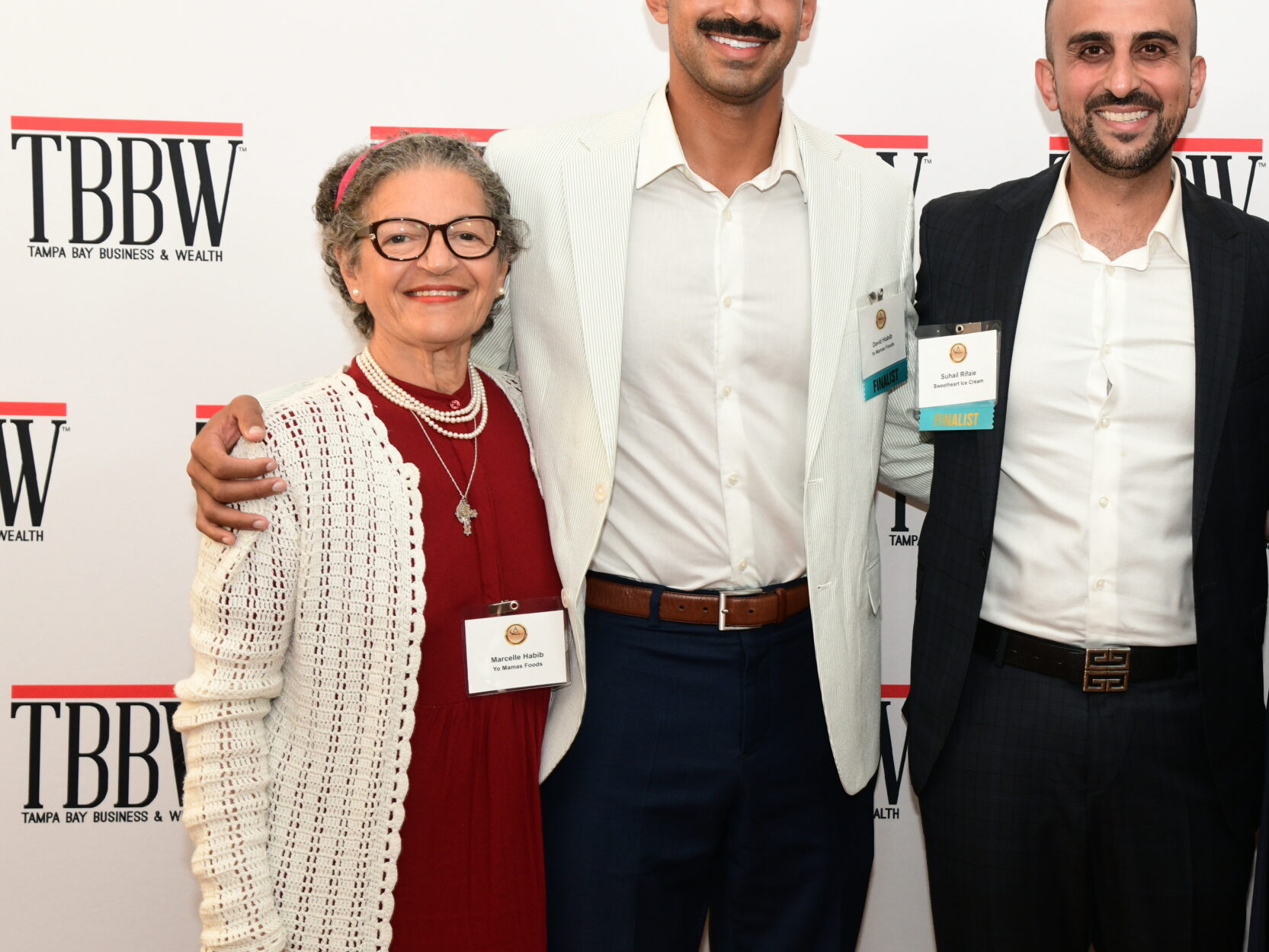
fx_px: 2493
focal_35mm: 68
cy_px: 407
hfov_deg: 28.2
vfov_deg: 21.6
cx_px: 939
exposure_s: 1/60
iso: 1250
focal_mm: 46
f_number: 5.6
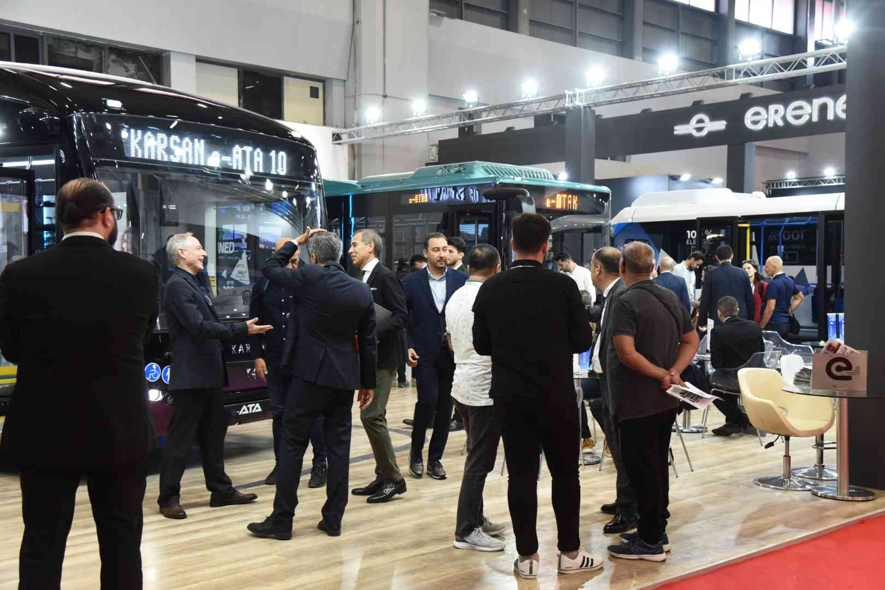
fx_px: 1082
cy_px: 295
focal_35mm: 44
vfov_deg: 30.5
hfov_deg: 44.5
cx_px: 442
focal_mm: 44
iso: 2500
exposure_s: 1/160
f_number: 6.3
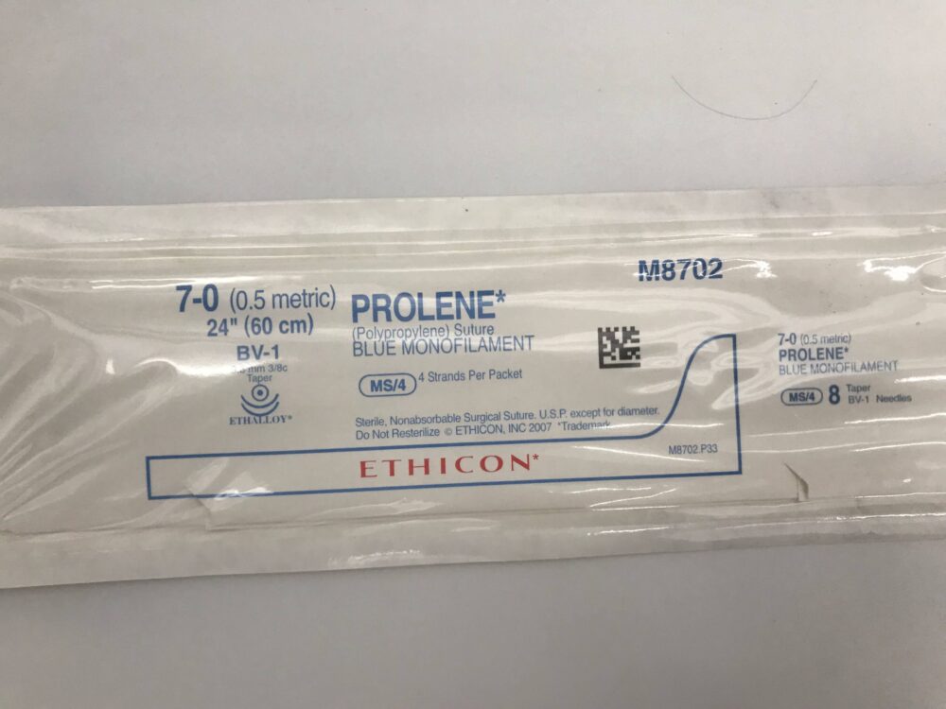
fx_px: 765
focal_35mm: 28
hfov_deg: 63.4
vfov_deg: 49.7
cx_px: 473
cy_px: 354
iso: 25
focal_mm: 3.99
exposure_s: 1/40
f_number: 1.8
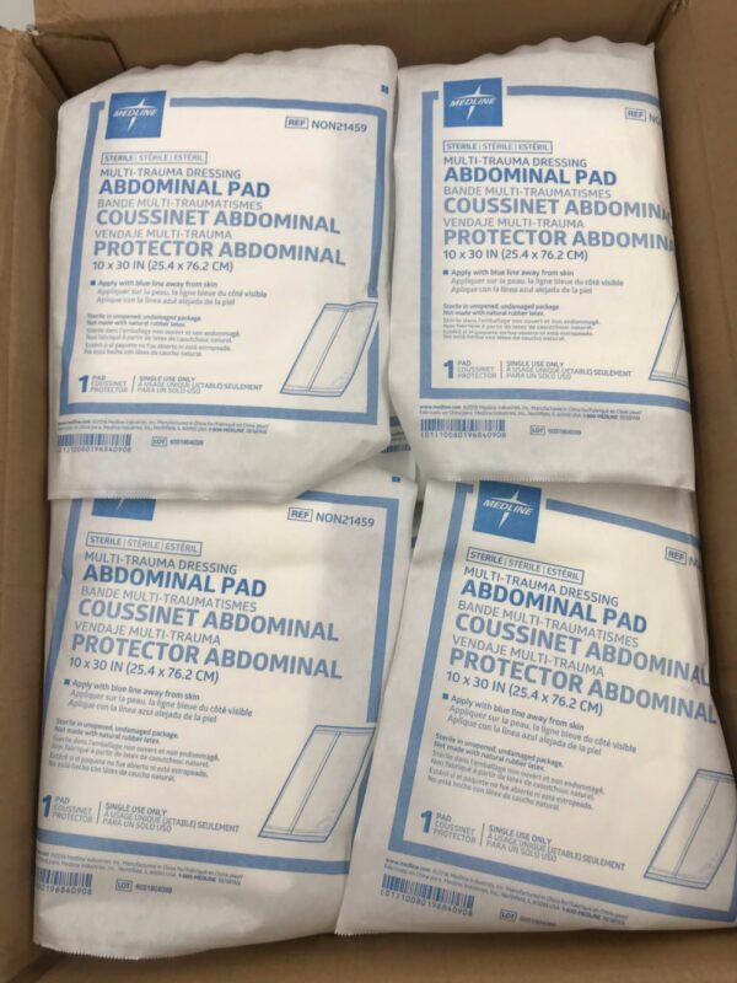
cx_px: 368
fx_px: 795
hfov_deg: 49.7
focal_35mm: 28
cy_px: 492
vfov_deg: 63.4
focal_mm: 3.99
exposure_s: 1/199
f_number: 1.8
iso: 20
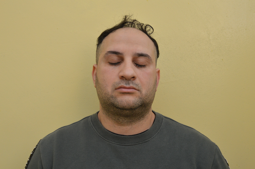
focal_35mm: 51
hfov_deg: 38.9
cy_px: 84
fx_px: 361
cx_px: 128
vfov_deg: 26.4
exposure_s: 1/200
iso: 800
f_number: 8
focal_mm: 34
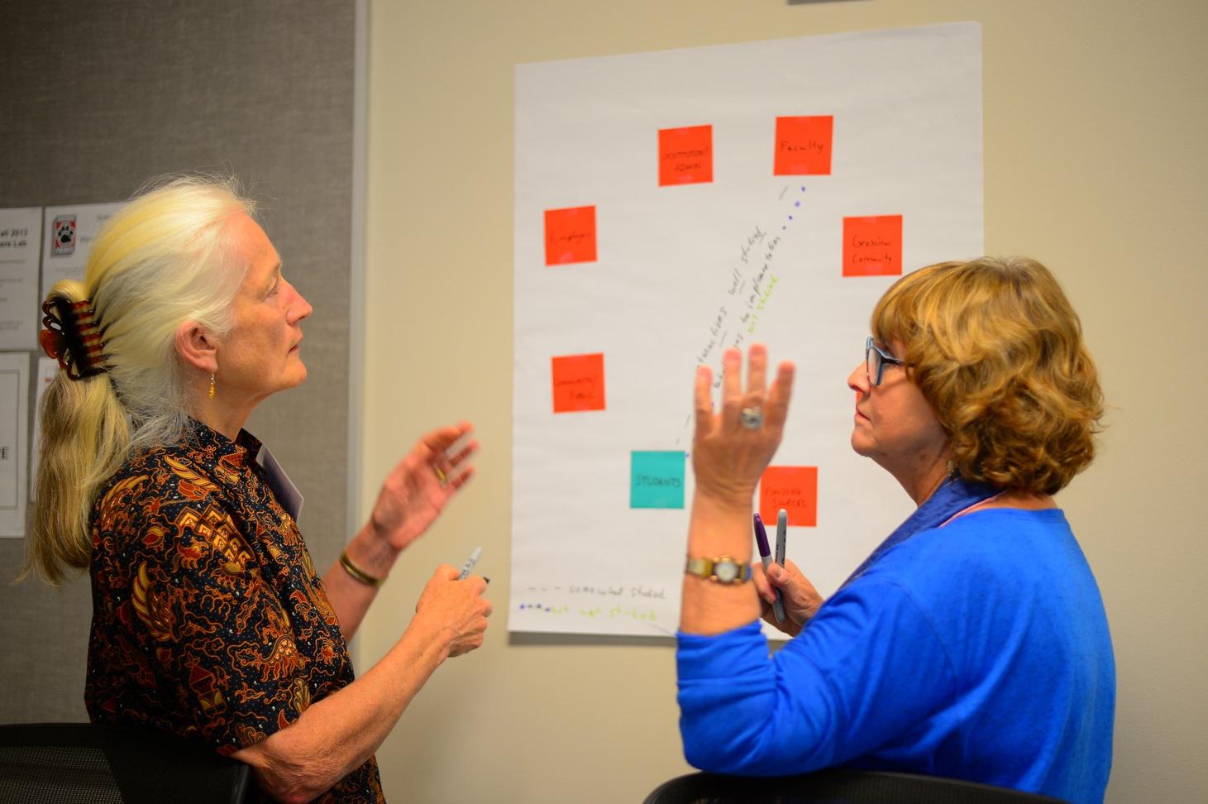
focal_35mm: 50
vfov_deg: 27.0
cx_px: 604
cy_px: 402
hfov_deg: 39.6
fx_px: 1677
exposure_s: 1/125
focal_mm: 50
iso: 720
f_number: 2
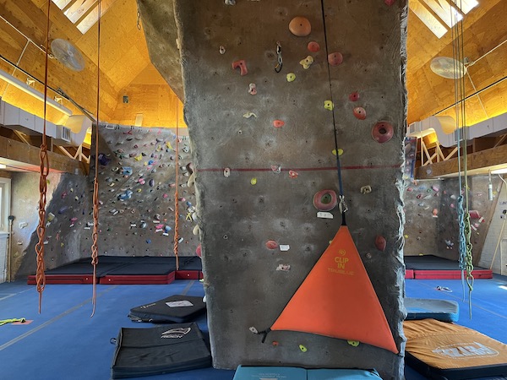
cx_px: 254
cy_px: 190
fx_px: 381
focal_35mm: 26
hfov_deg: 67.3
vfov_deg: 53.1
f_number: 1.6
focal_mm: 5.1
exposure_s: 1/40
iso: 400
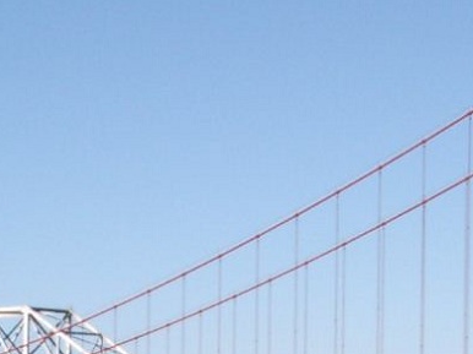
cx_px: 229
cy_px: 590
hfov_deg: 13.0
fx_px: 2076
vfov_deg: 9.4
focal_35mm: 152
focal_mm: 7.6
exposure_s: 1/640
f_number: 5
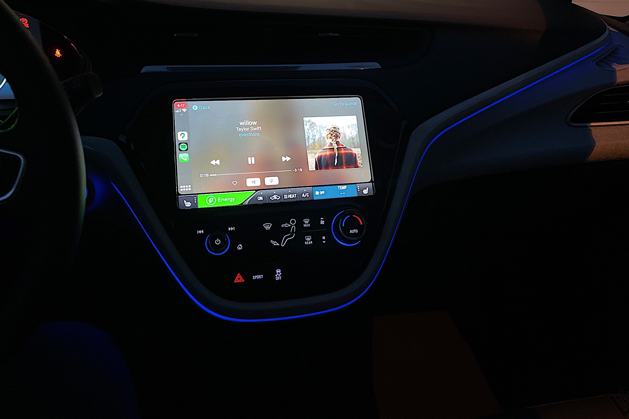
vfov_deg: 46.3
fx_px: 489
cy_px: 182
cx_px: 323
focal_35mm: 28
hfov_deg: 65.5
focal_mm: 5.1
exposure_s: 1/40
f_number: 1.6
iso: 500
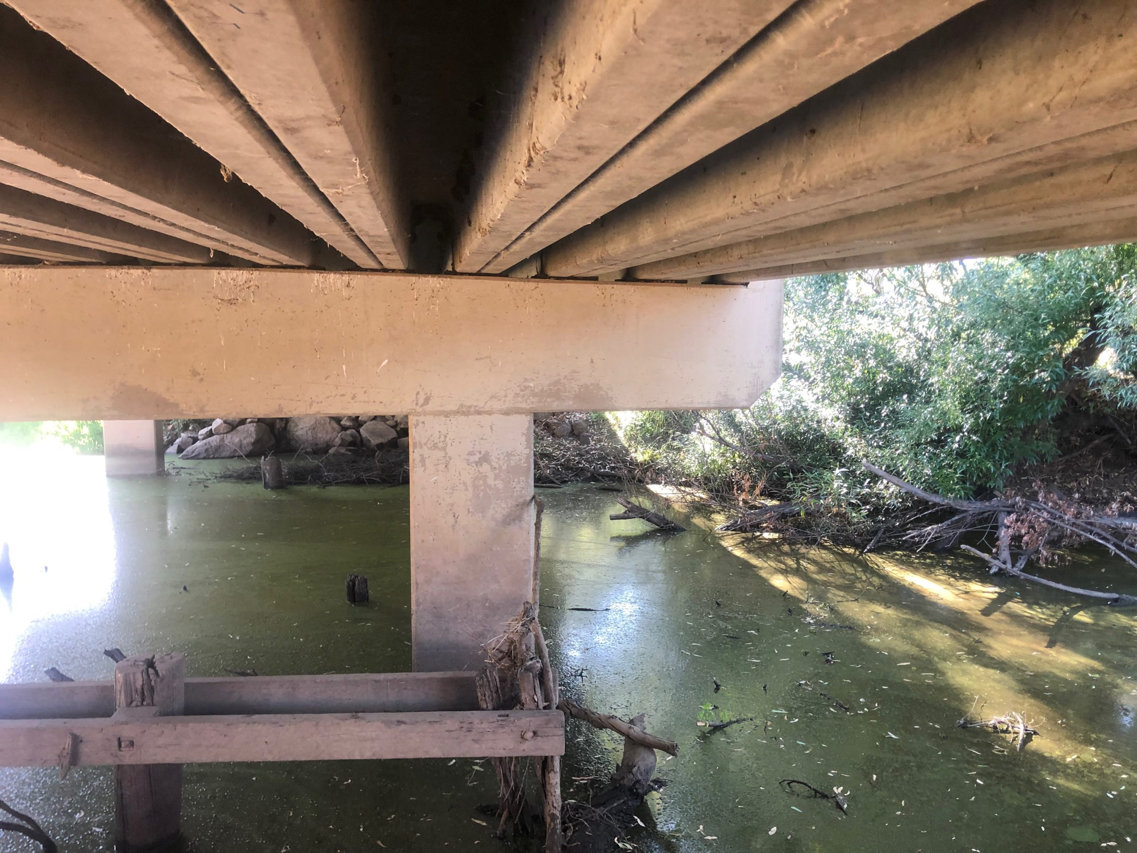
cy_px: 426
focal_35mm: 28
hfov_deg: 63.4
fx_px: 920
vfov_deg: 49.7
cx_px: 568
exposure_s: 1/30
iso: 32
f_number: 1.8
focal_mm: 3.99
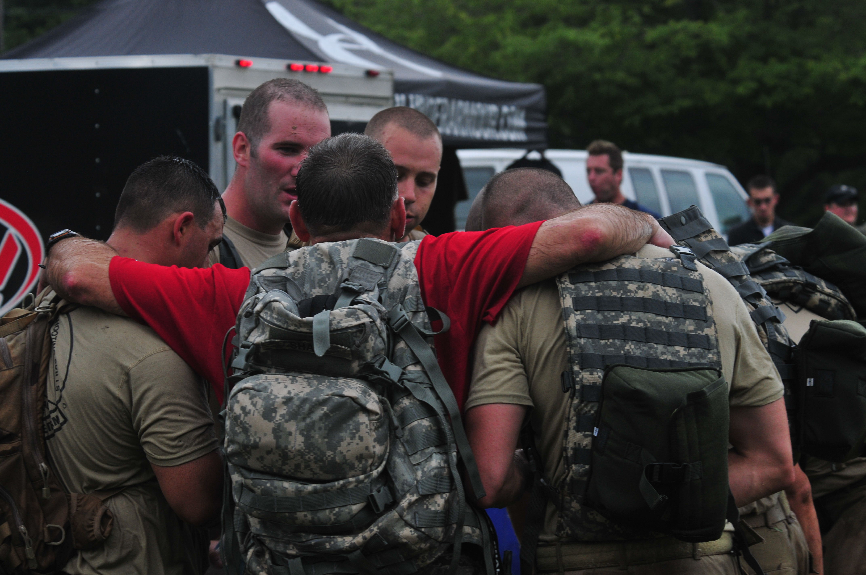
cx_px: 433
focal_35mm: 120
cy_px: 288
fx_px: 2883
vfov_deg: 11.4
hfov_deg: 17.1
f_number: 6.3
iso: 320
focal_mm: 80
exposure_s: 1/160
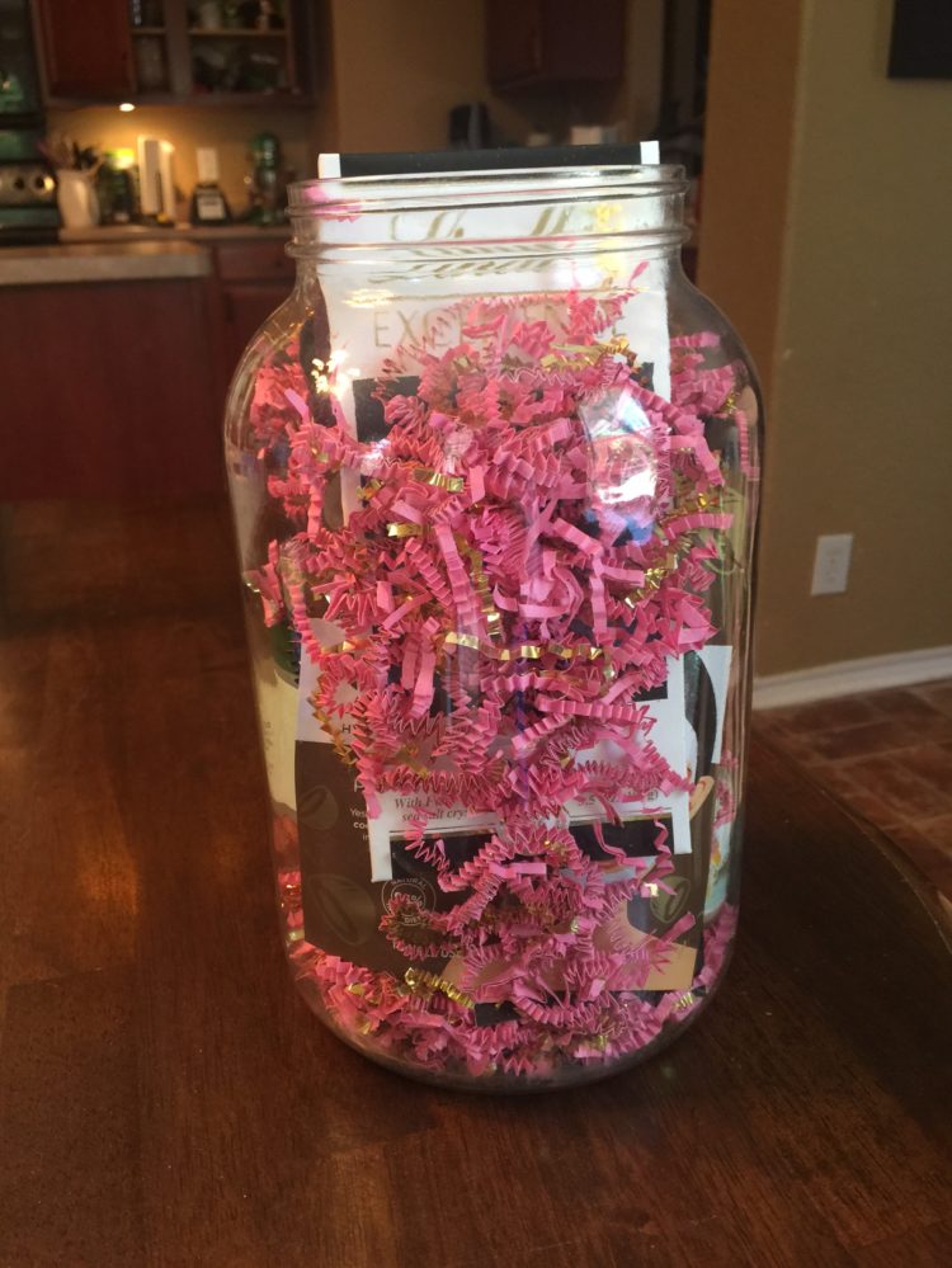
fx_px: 1063
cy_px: 634
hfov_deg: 48.3
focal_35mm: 29
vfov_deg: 61.6
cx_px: 476
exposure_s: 1/15
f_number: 2.2
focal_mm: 4.15
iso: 80
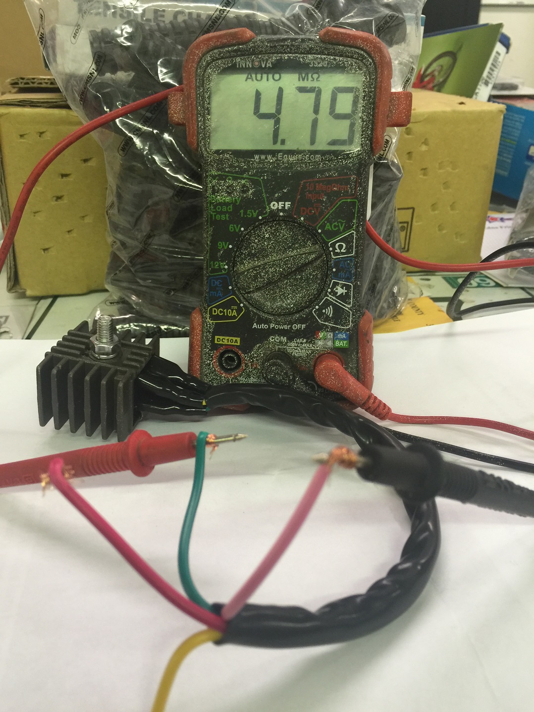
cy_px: 356
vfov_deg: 61.7
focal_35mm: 29
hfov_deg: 48.2
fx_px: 596
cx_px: 267
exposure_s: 1/15
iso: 64
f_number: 2.2
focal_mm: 4.15
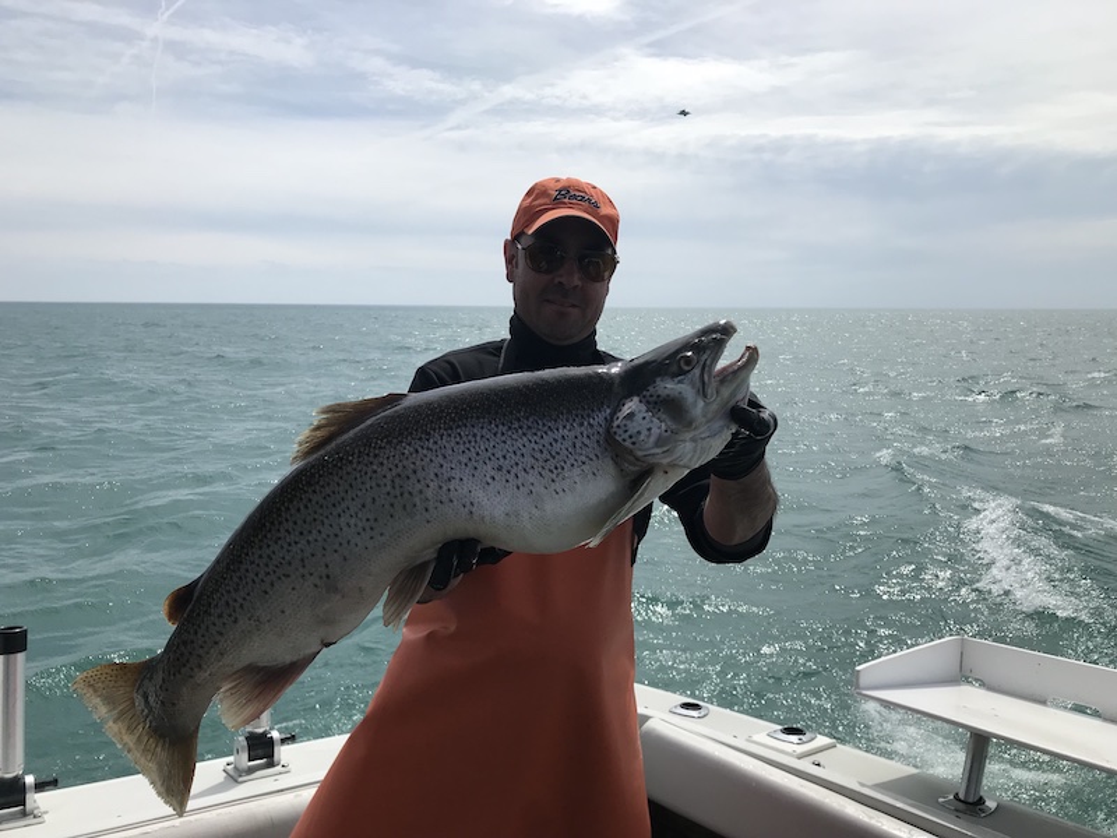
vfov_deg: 49.7
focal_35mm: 28
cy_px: 419
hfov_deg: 63.4
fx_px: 904
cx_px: 558
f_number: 1.8
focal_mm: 3.99
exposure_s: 1/4808
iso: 25
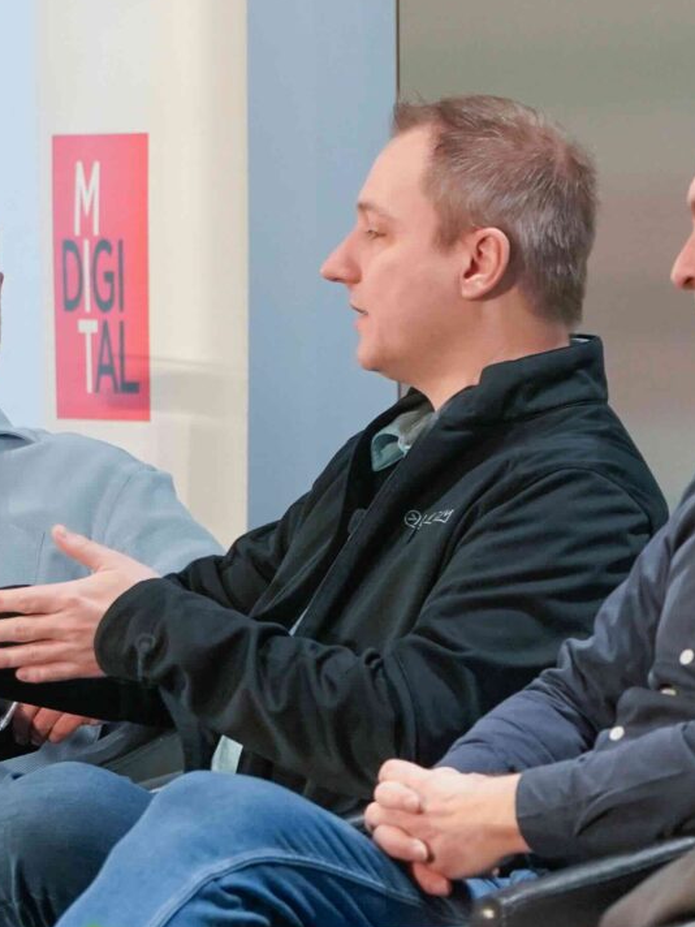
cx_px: 337
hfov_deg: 2.4
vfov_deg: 3.2
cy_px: 600
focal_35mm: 622
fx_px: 16651
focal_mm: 150
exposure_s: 1/250
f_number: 4
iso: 2000
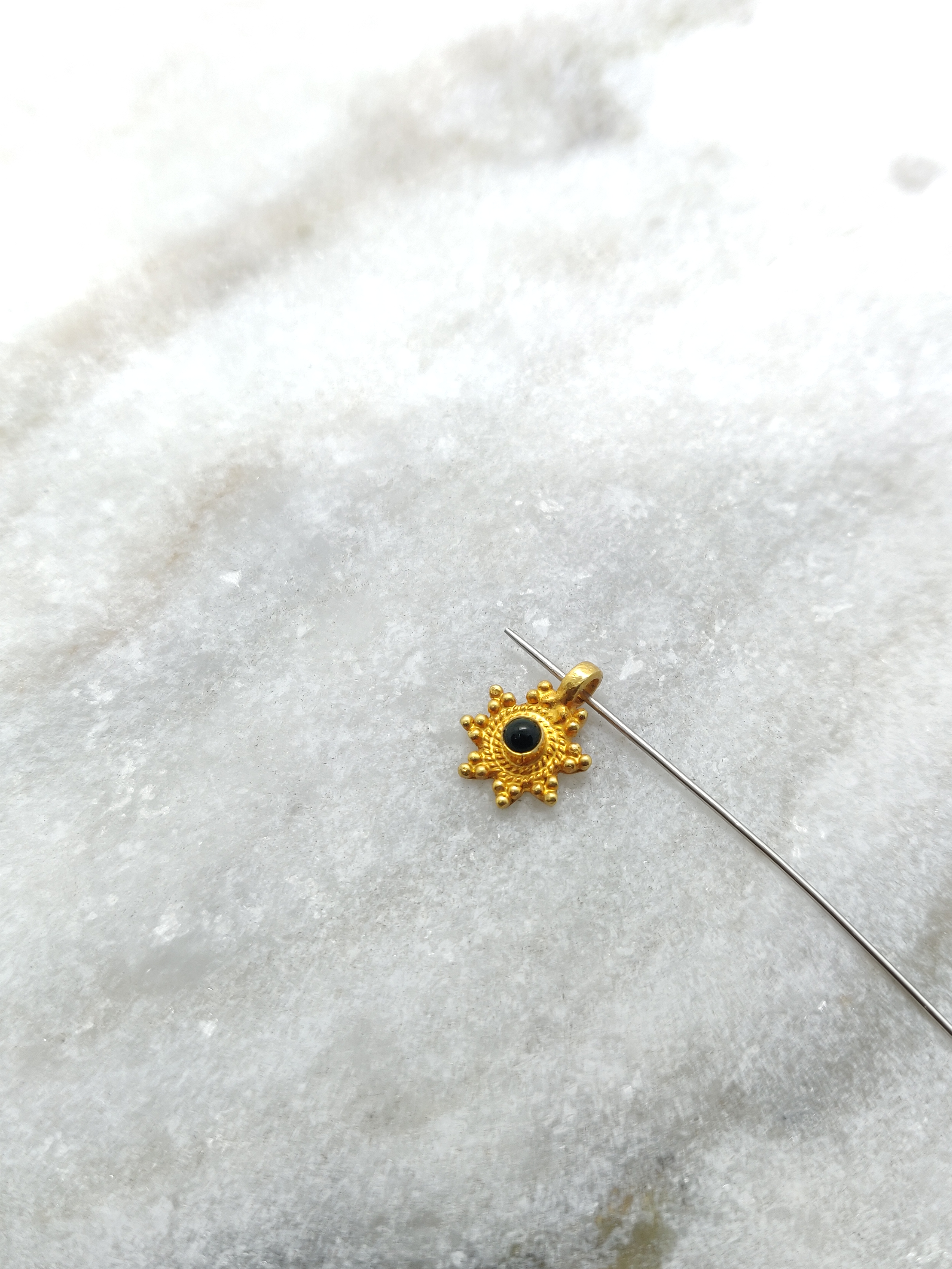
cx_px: 476
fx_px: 917
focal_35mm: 25
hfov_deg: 54.9
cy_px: 634
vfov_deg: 69.4
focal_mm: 4.25
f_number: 1.7
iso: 160
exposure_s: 1/100
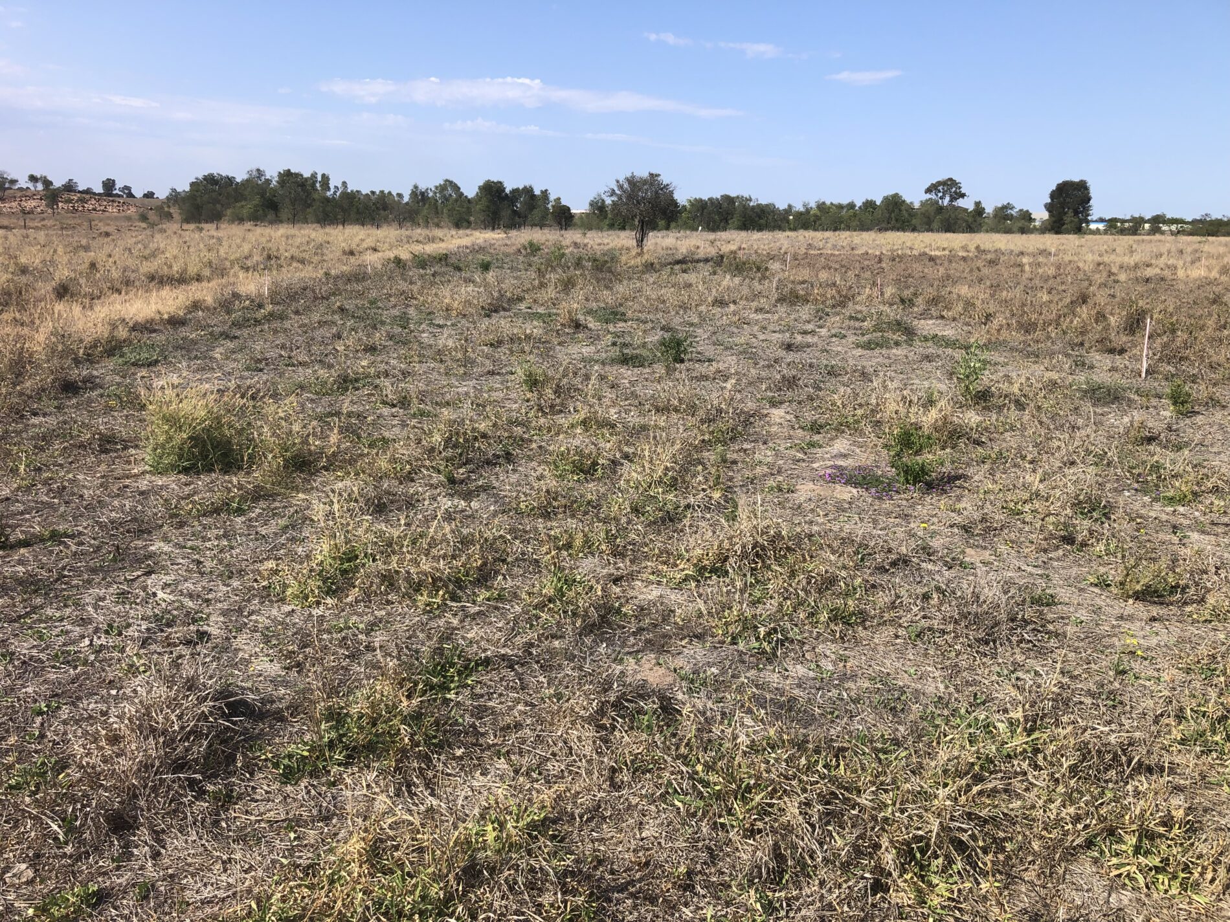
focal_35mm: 28
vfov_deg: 49.7
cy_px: 461
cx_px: 615
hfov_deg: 63.4
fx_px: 995
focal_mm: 3.99
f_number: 1.8
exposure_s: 1/1845
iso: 20
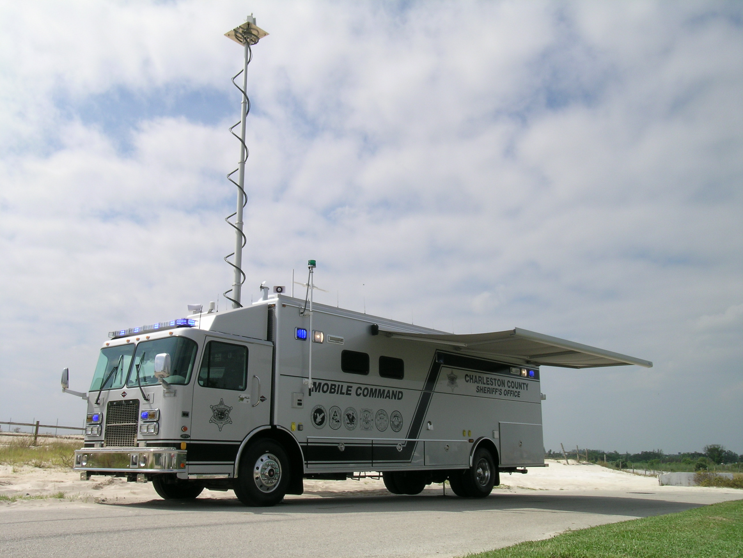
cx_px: 372
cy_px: 279
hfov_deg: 52.6
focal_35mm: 35
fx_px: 751
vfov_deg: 40.7
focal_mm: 7.2
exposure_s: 1/349
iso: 50
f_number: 7.6
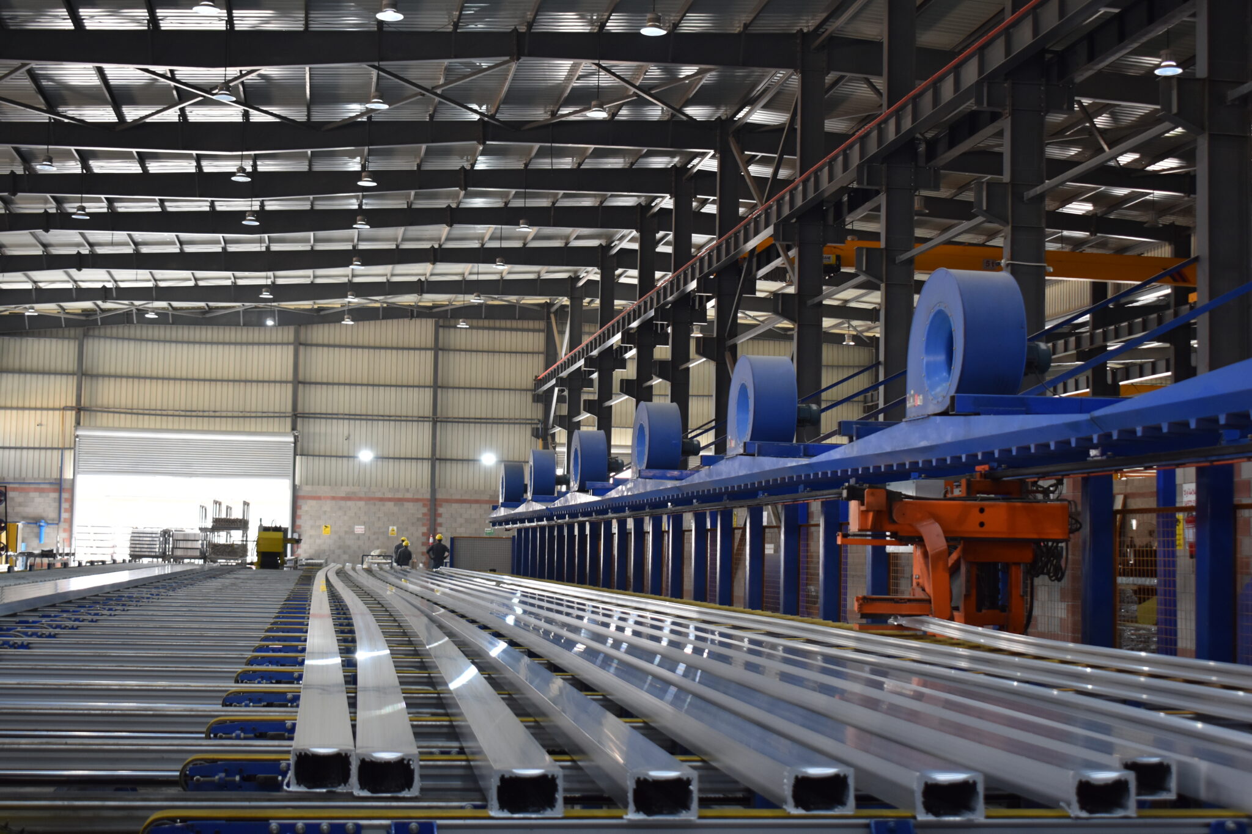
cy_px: 417
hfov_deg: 37.9
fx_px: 1826
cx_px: 626
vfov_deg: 25.7
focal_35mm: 52
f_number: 4.5
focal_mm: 35
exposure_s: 1/60
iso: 450
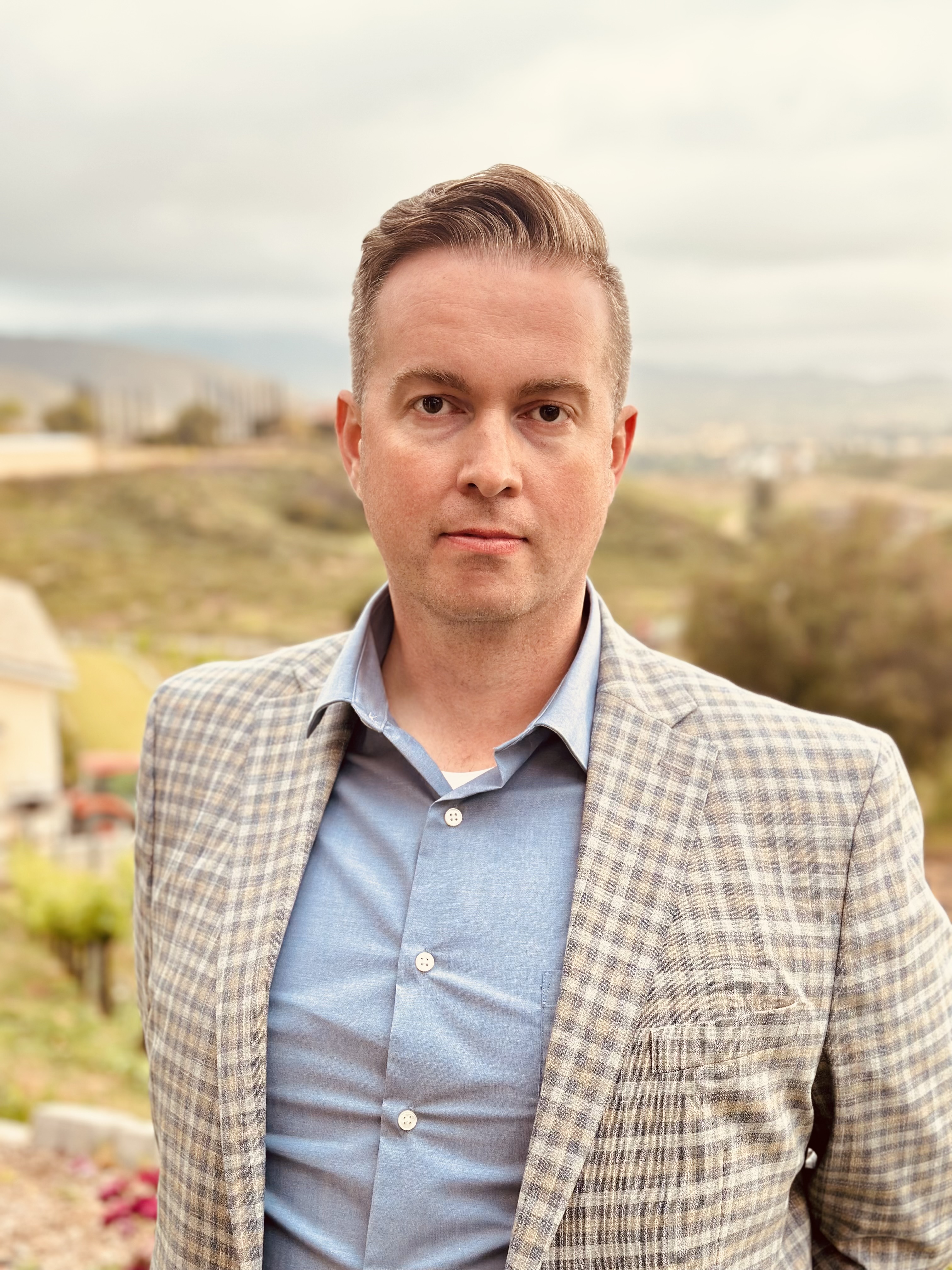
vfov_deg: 39.7
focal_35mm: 48
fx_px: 1760
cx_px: 476
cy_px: 635
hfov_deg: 30.3
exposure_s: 1/60
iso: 125
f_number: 1.78
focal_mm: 6.86
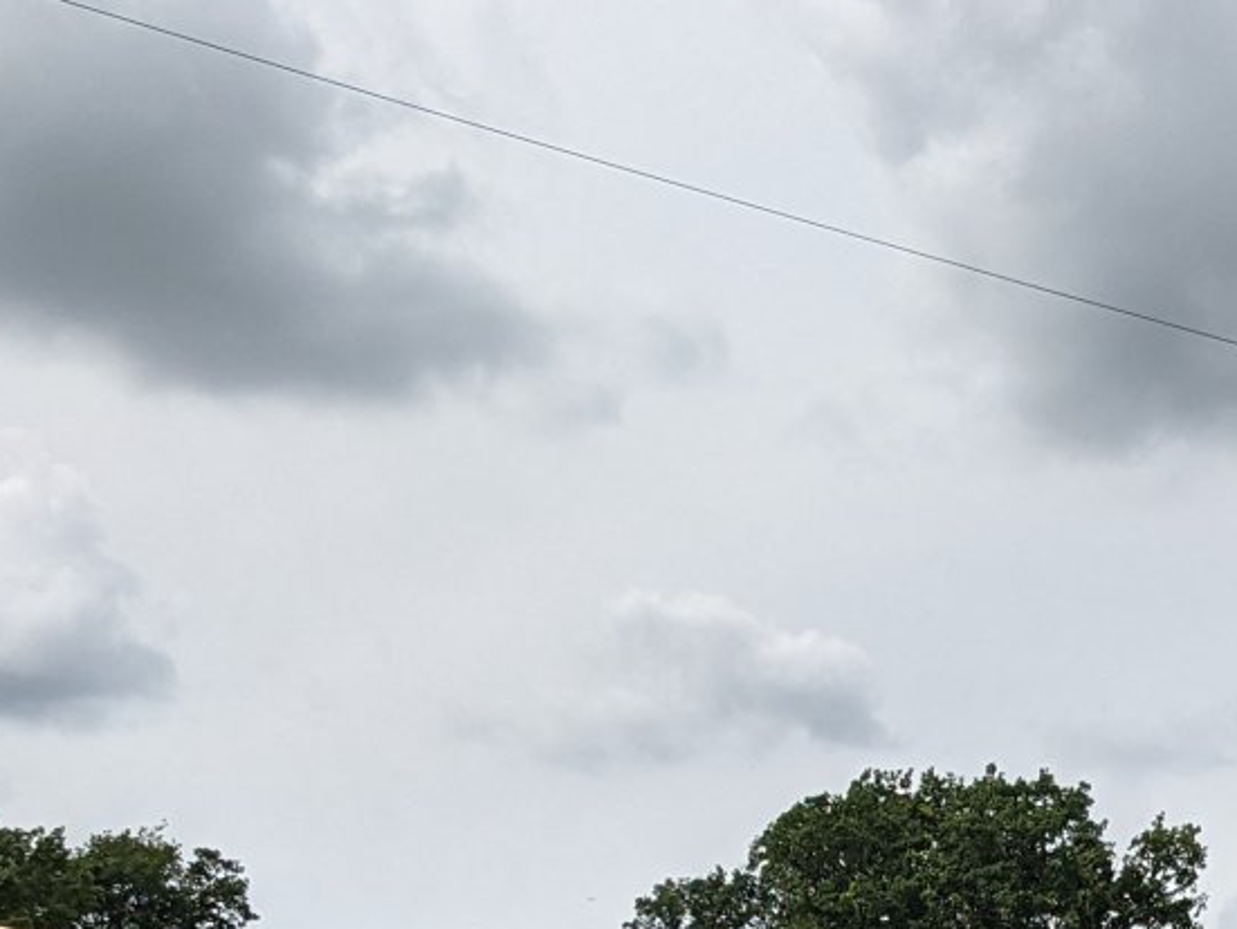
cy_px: 1526
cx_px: 938
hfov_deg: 20.7
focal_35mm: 94
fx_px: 3361
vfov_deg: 14.4
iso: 91
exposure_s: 1/5882
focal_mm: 4.38
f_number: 1.73
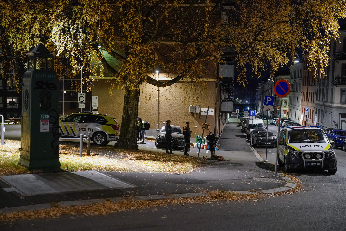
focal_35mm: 45
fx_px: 432
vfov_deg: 29.9
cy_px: 116
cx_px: 173
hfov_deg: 43.6
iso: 6400
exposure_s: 1/30
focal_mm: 45
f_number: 2.8
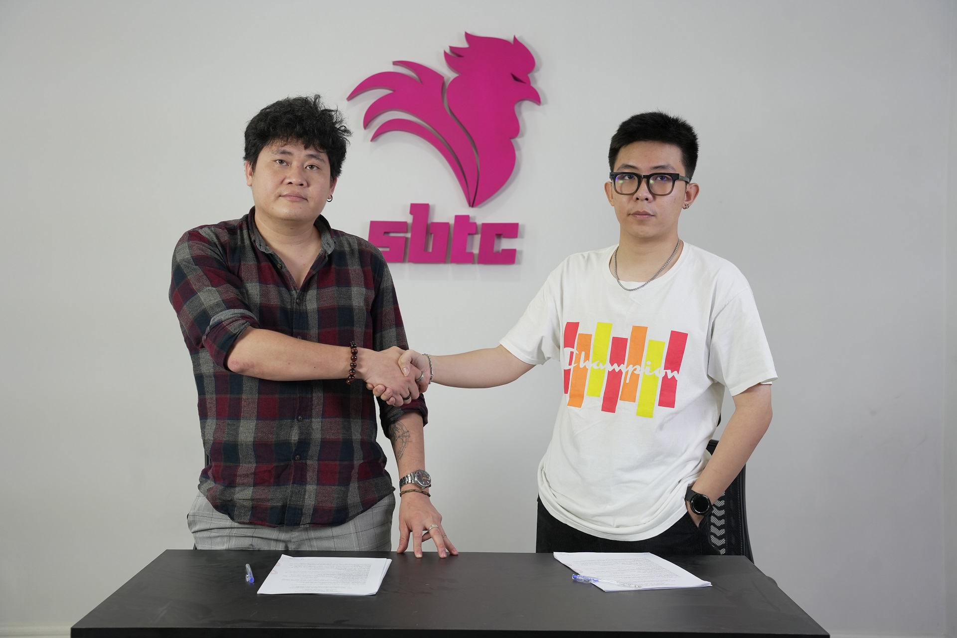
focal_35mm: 46
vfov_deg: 29.2
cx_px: 478
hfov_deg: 42.7
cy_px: 319
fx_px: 1225
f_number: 5
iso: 1250
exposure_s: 1/125
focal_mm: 46.1
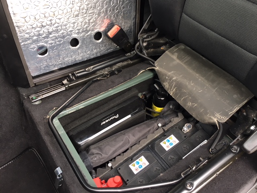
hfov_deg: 61.7
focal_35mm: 29
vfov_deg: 48.2
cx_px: 128
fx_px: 215
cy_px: 96
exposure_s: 1/33
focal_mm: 4.15
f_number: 2.2
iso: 25
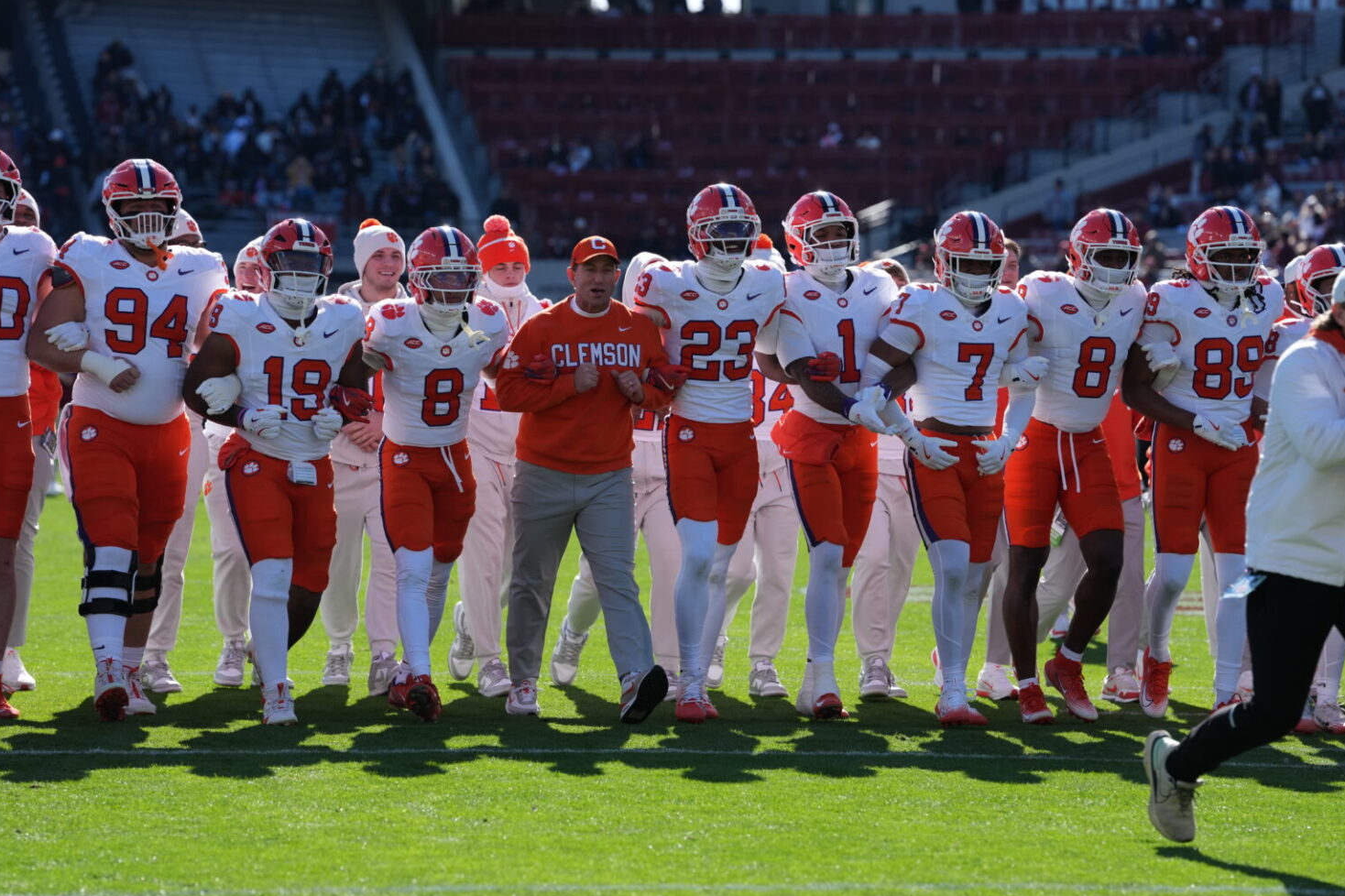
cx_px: 670
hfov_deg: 13.1
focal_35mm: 157
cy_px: 453
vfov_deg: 8.7
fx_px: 5864
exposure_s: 1/3200
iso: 500
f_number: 4
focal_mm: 150
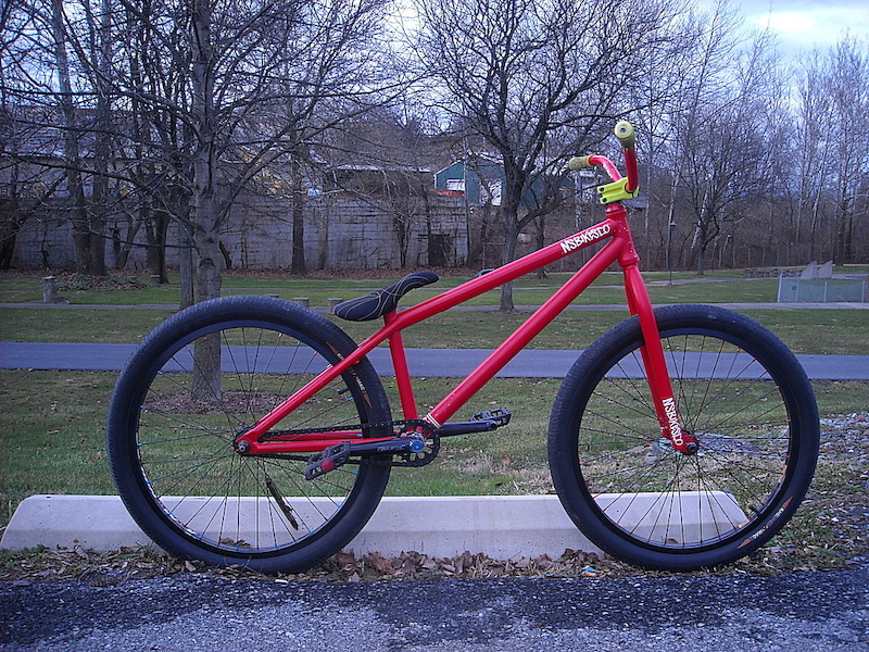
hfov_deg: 52.6
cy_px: 326
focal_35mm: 35
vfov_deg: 40.7
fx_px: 879
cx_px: 434
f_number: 2.8
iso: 64
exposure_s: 1/228
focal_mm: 5.7
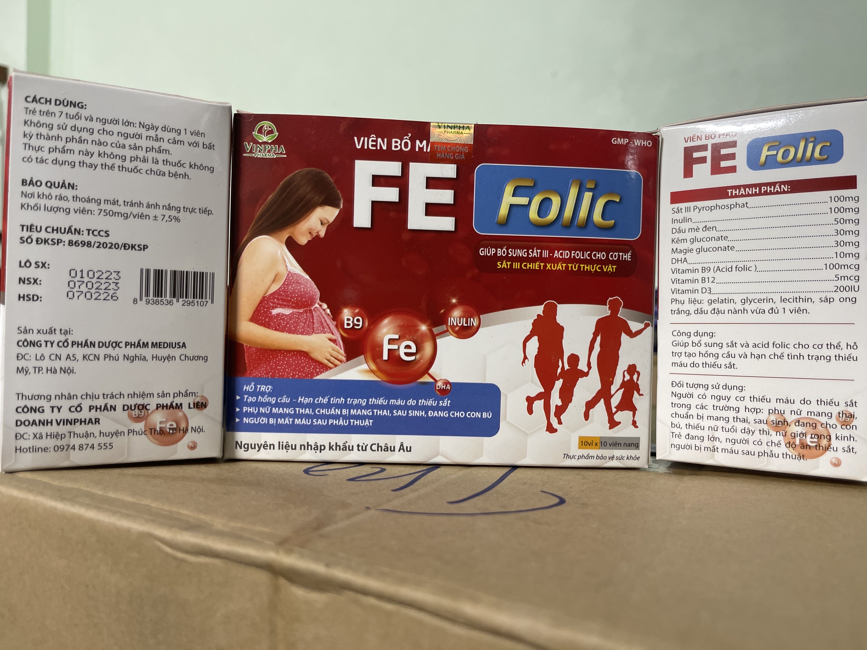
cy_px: 325
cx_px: 434
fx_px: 651
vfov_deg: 53.1
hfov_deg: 67.3
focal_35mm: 26
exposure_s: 1/50
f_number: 1.6
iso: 160
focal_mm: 5.1
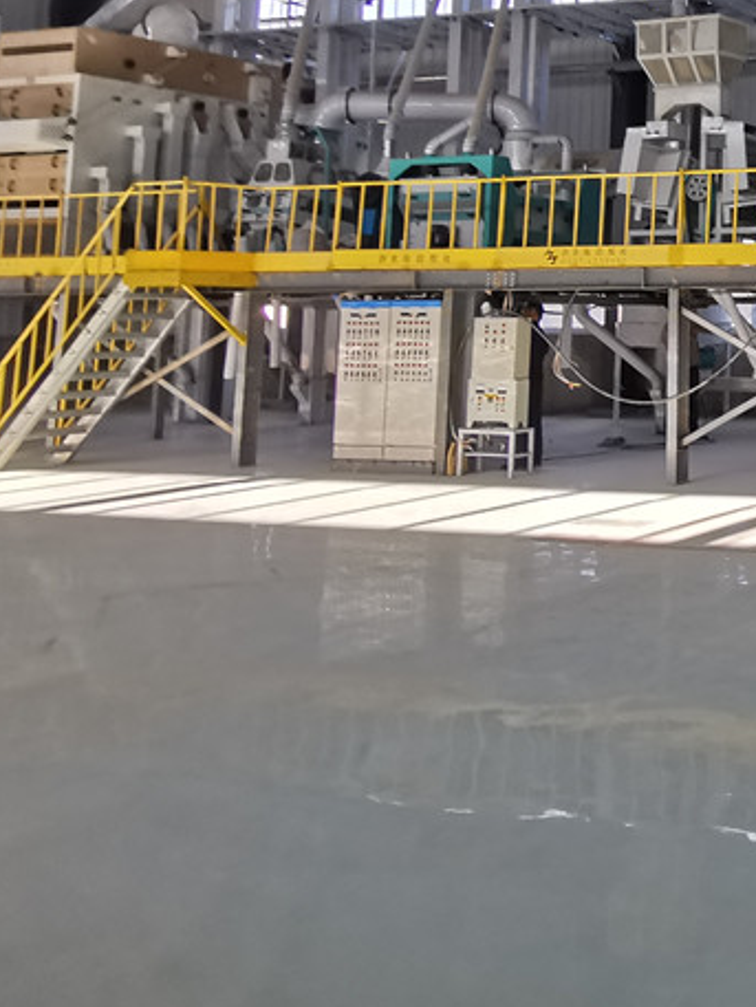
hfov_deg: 26.5
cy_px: 192
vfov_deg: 42.6
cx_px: 1084
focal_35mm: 42
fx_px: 1222
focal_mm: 2.35
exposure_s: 1/99.9
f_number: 2.2
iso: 50
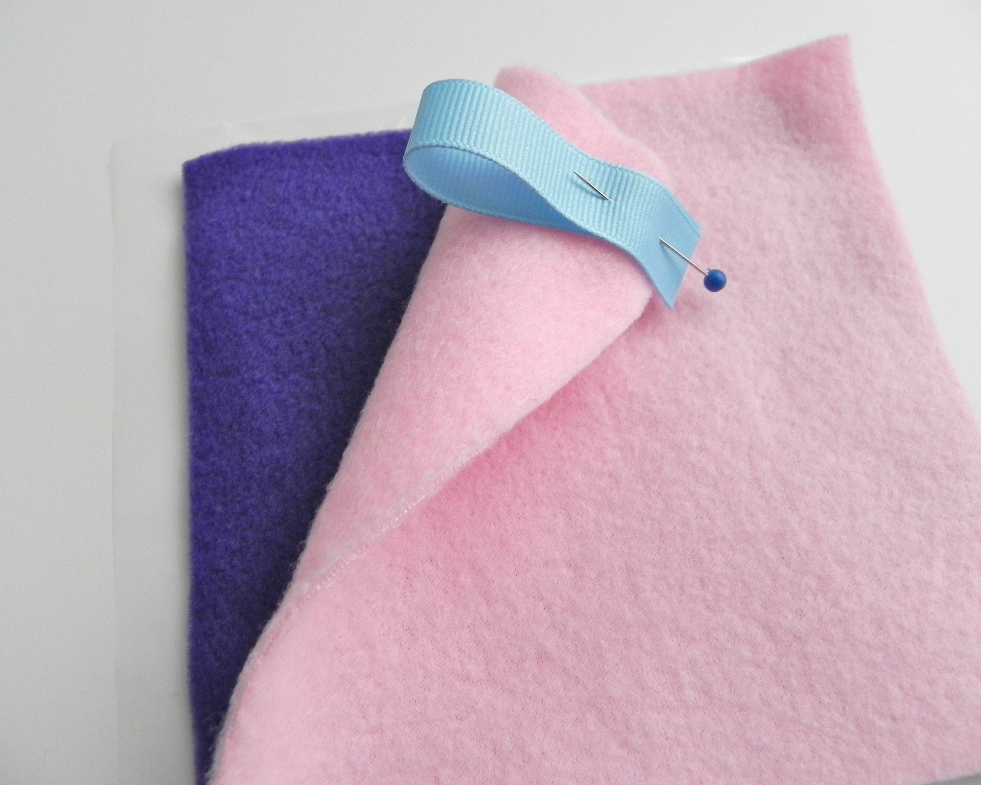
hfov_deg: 62.2
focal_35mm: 28
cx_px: 505
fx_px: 813
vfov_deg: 51.5
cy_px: 387
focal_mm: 4.6
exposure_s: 1/64.1
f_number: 2.8
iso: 160
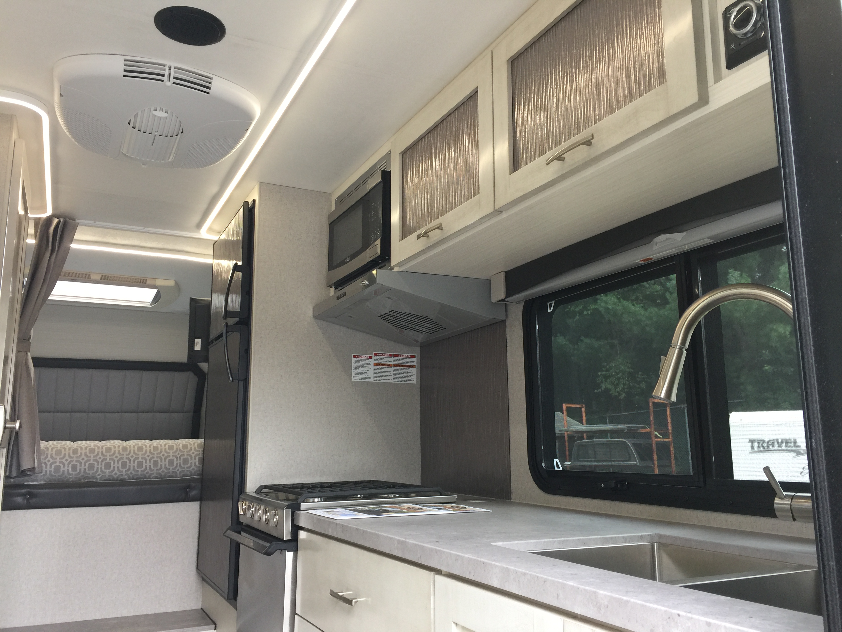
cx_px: 421
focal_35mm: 29
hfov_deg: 61.7
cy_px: 316
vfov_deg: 48.2
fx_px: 705
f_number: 2.2
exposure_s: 1/30
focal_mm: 4.15
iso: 32
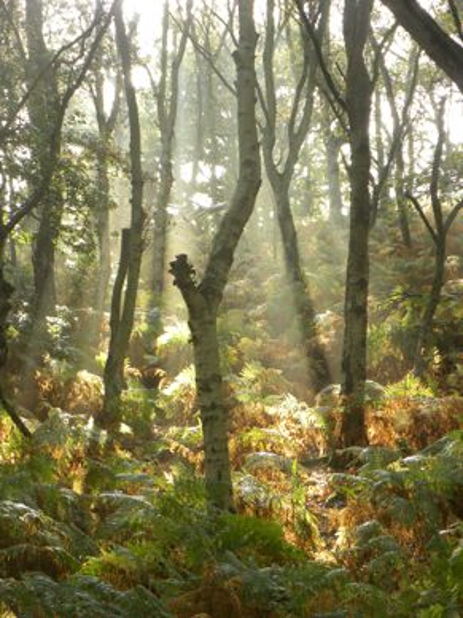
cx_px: 232
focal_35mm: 117
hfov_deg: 12.7
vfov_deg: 16.8
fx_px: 2087
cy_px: 309
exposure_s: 1/60
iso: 132
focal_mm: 20.8
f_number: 4
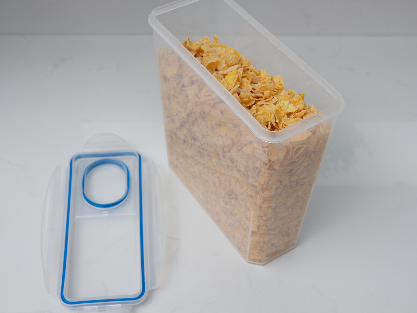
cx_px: 208
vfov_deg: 29.1
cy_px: 156
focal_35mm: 50
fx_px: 602
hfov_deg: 38.2
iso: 400
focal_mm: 63
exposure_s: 1/125
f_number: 13
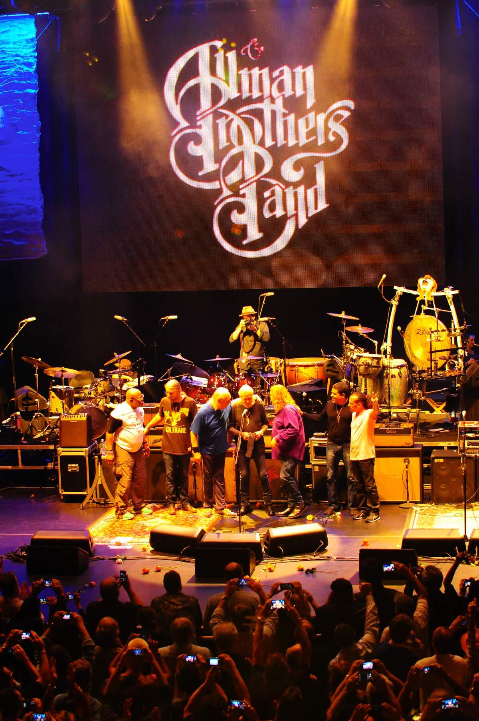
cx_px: 240
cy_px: 360
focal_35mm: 82
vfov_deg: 24.8
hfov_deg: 16.6
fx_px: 1640
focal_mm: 82
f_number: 5
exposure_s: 1/100
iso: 3200
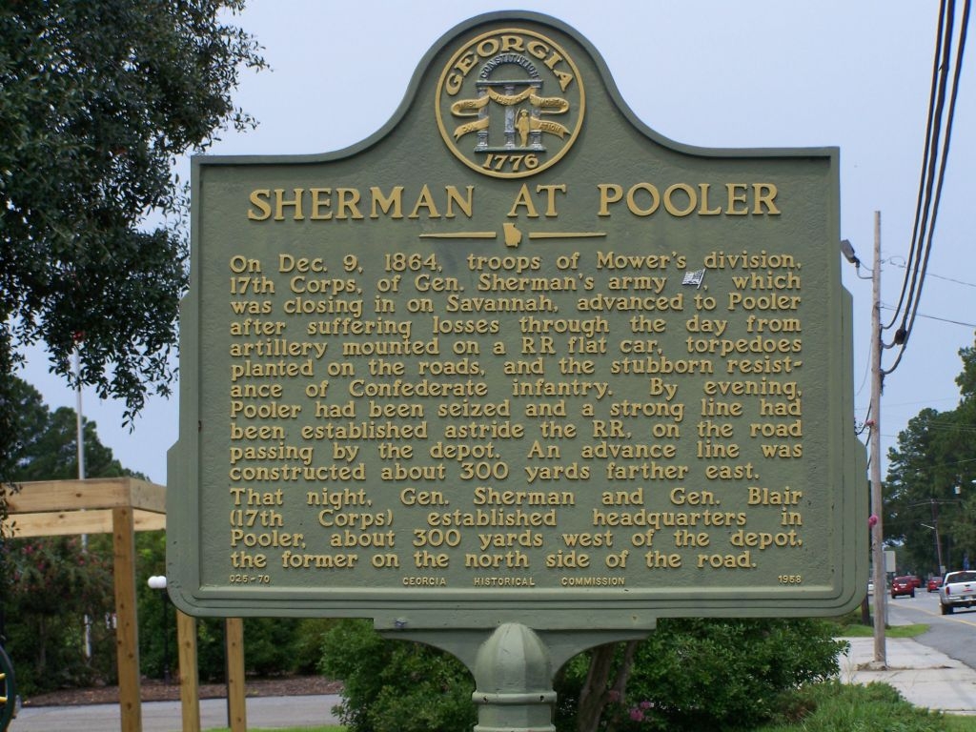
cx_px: 488
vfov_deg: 15.7
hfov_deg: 20.9
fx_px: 2650
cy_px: 366
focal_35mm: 94
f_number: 4.5
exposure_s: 1/400
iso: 64
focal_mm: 15.6
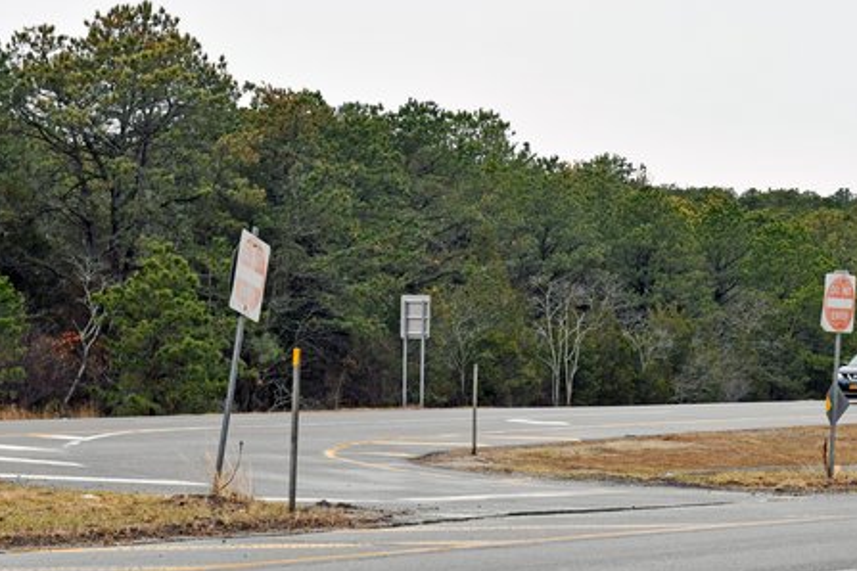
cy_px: 333
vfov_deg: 12.9
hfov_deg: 19.2
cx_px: 535
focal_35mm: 106
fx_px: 2523
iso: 400
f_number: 8
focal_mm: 66
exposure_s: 1/250
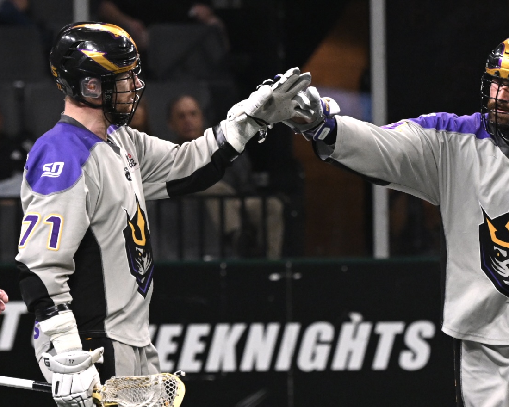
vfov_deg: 7.1
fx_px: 3299
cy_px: 196
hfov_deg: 8.8
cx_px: 358
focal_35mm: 219
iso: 3200
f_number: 3.5
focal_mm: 165
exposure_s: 1/1250
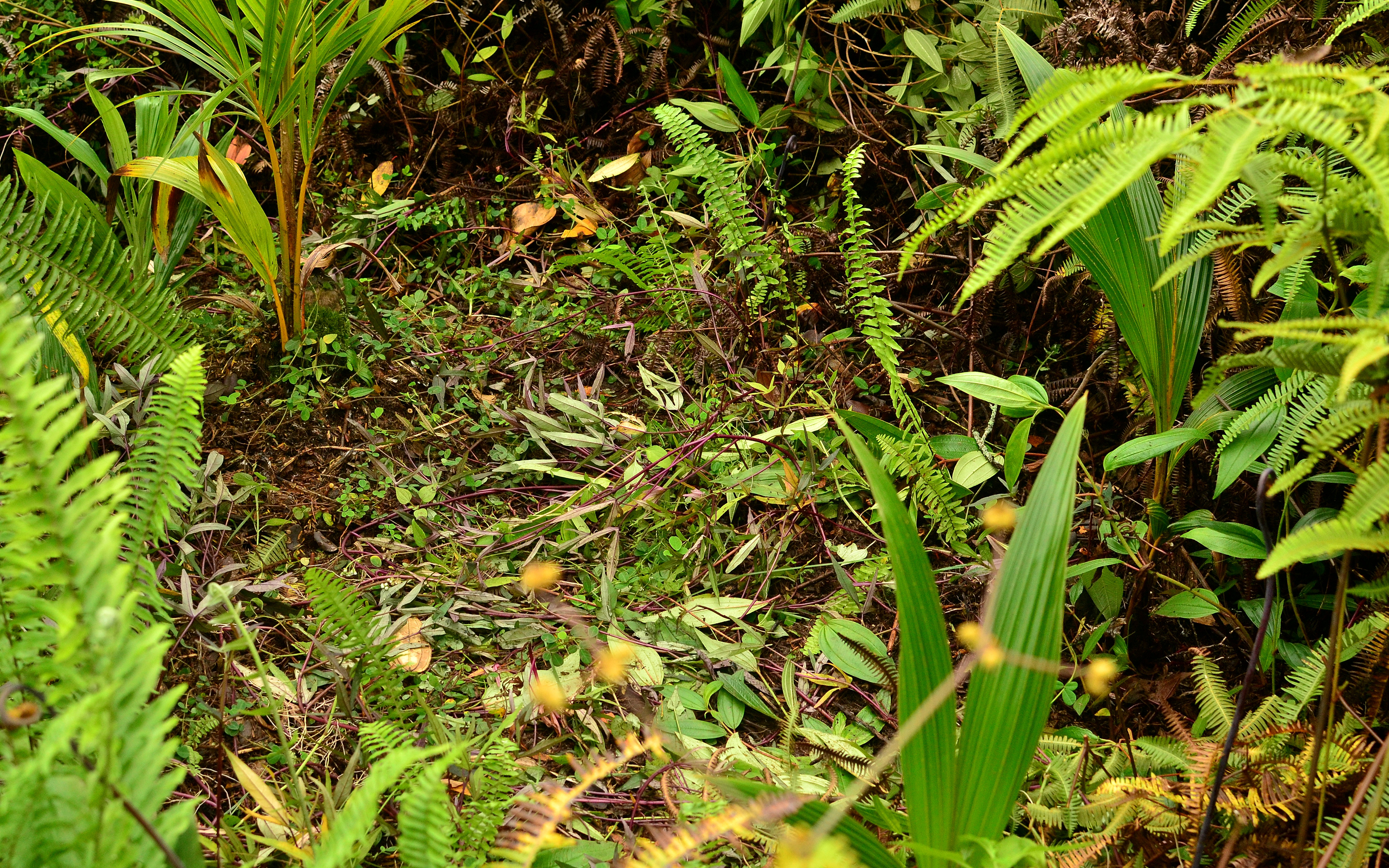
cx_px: 687
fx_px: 2064
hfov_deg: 37.2
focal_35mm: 55
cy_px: 437
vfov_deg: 23.8
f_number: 5.6
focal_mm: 35
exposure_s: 1/400
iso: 720
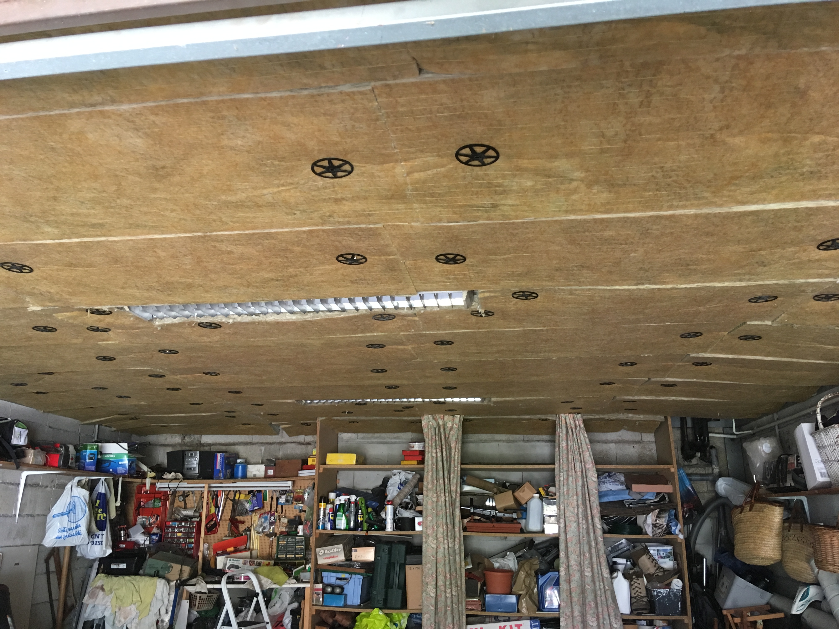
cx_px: 420
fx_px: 703
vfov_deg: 48.2
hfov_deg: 61.7
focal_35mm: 29
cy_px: 314
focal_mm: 4.15
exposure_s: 1/33
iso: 160
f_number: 2.2
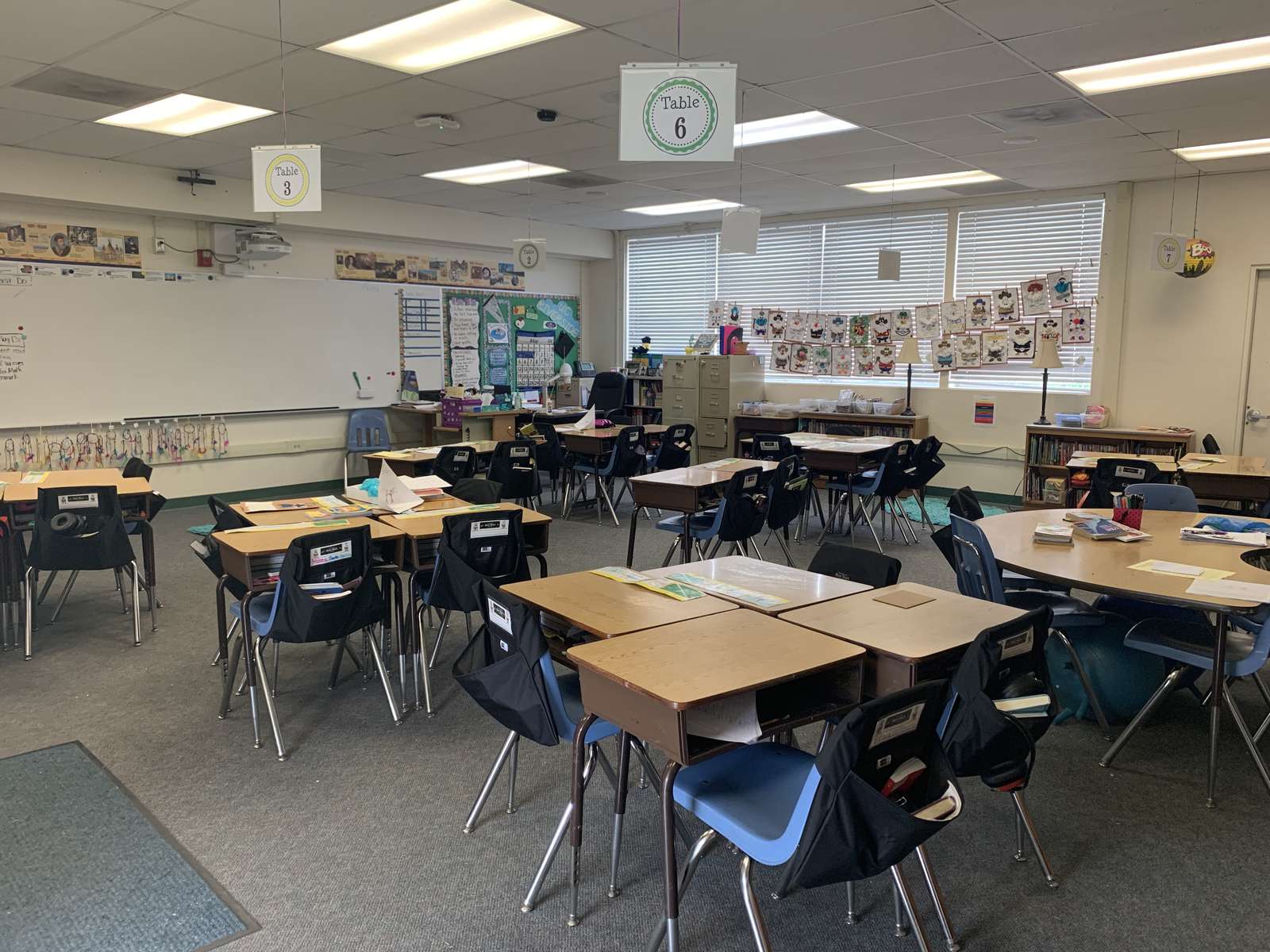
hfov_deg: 67.3
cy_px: 476
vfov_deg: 53.1
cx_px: 635
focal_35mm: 26
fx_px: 954
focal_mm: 4.25
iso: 160
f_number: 1.8
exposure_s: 1/60
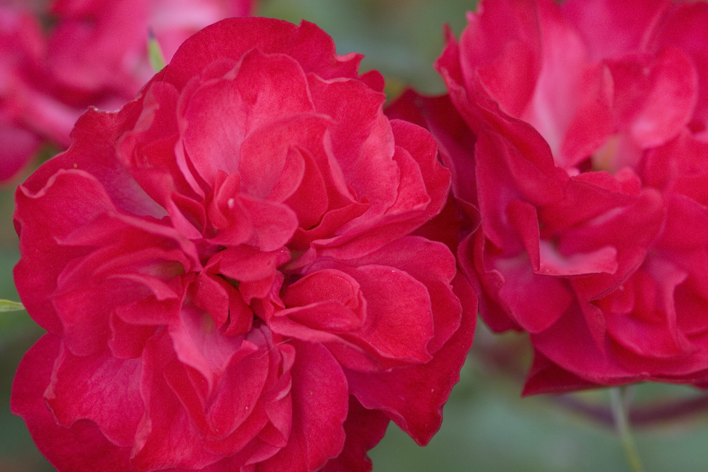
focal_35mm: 178
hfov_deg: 11.6
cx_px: 326
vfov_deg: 7.7
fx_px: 3492
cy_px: 264
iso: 400
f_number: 6.3
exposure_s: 1/320
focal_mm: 105
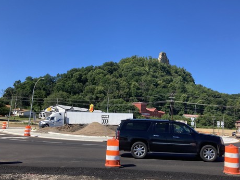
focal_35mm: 34
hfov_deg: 53.7
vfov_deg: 41.8
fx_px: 236
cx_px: 138
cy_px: 89
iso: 20
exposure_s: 1/1429
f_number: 1.8
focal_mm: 3.99
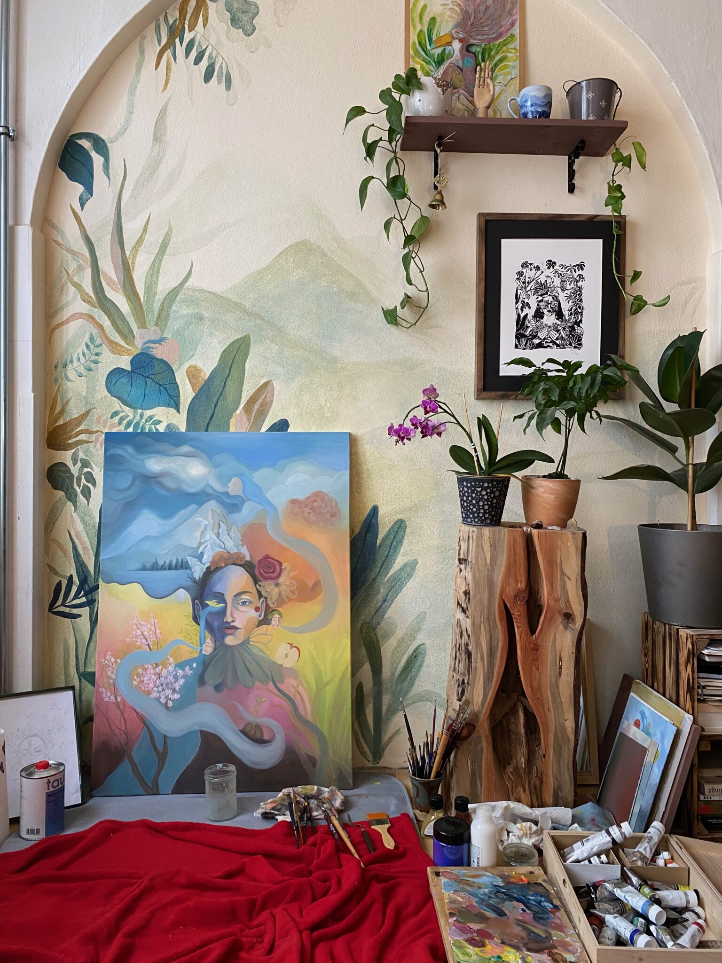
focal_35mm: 26
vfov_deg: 67.3
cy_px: 482
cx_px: 361
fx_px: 723
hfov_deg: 53.1
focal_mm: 4.25
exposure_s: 1/62
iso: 125
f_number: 1.8
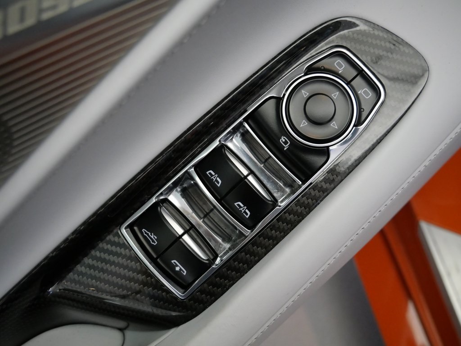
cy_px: 173
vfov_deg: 46.8
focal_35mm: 30
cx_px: 230
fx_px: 400
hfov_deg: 60.0
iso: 2500
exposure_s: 1/60
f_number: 4
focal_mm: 15
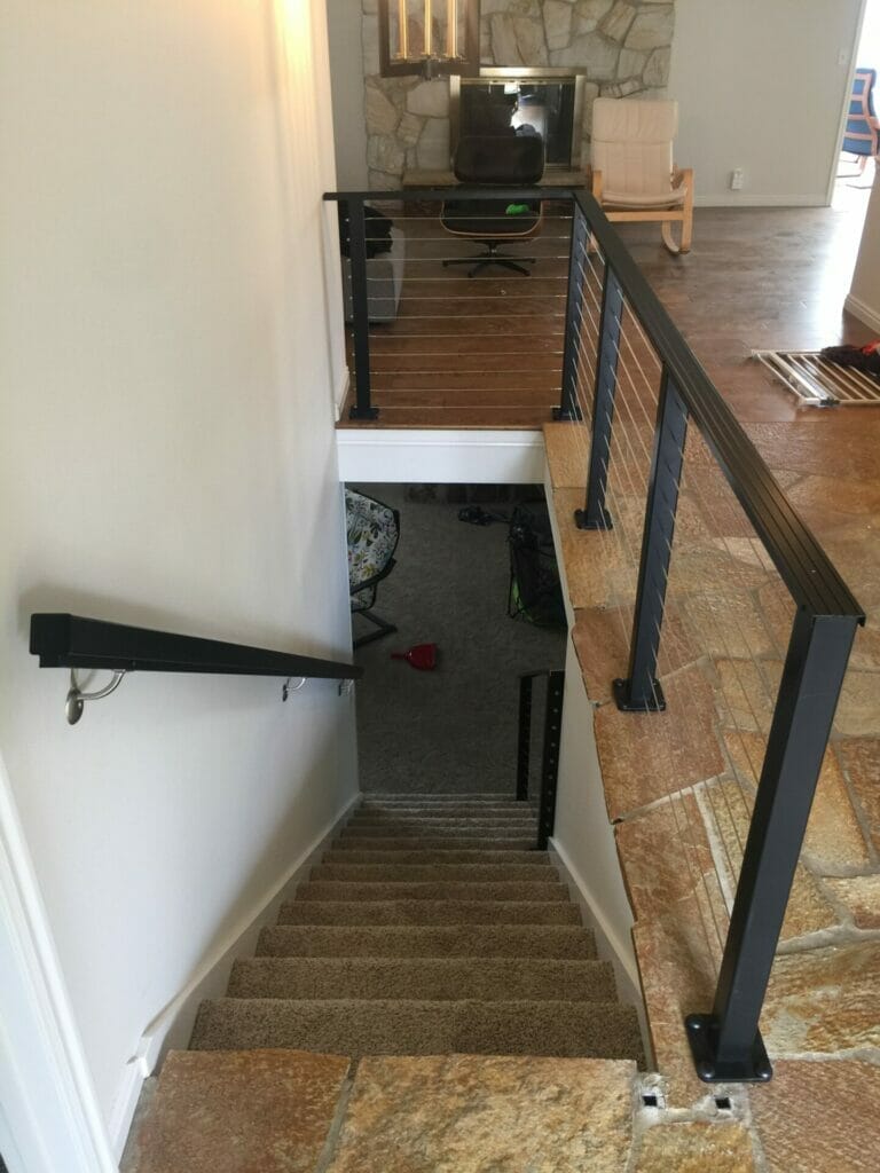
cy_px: 586
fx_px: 983
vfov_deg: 61.7
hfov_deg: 48.2
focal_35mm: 29
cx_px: 440
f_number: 2.2
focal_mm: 4.15
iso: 40
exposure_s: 1/15
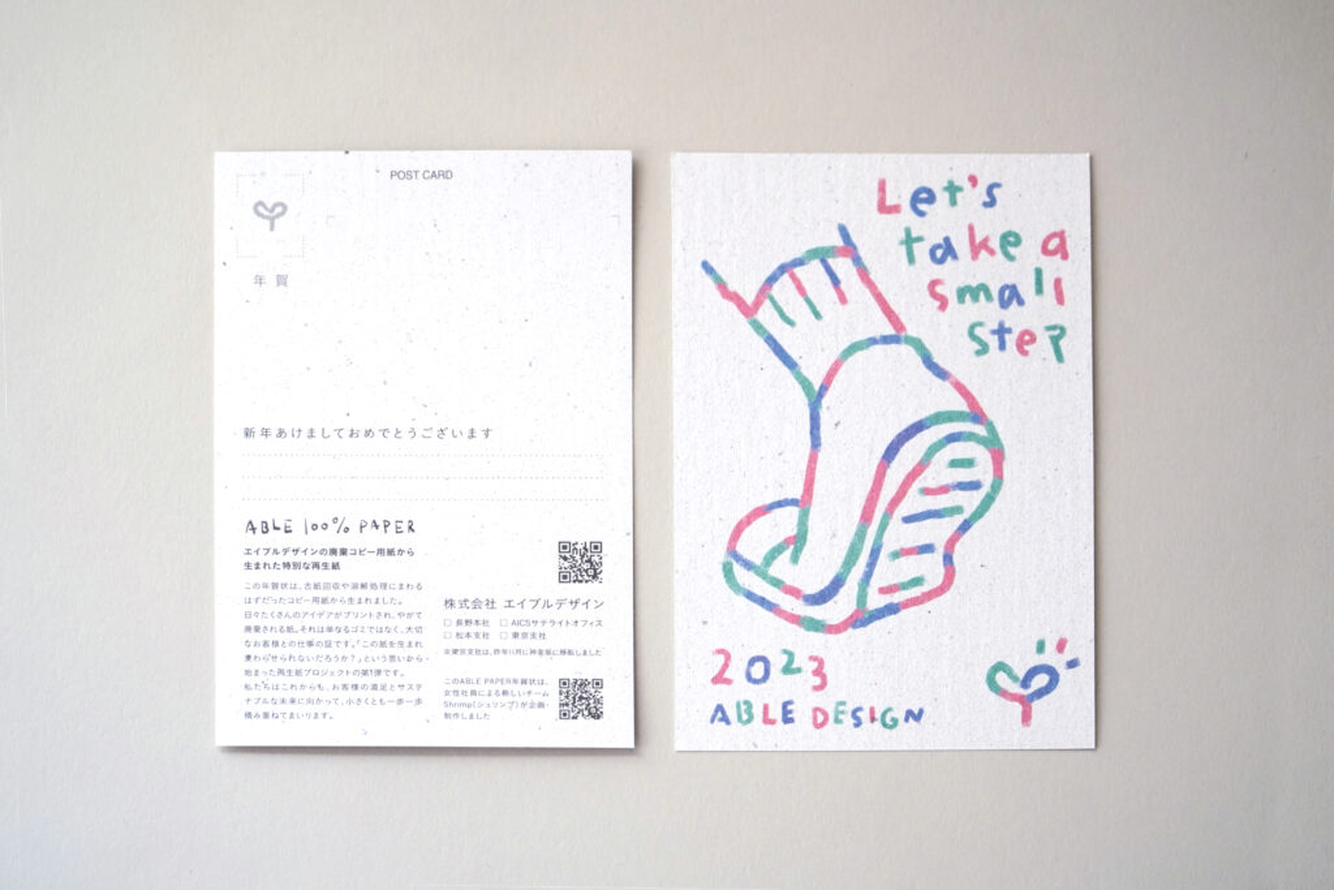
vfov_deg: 12.9
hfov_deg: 19.2
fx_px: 3947
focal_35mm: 106
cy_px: 445
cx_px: 667
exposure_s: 1/3
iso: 1250
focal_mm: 71
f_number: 8
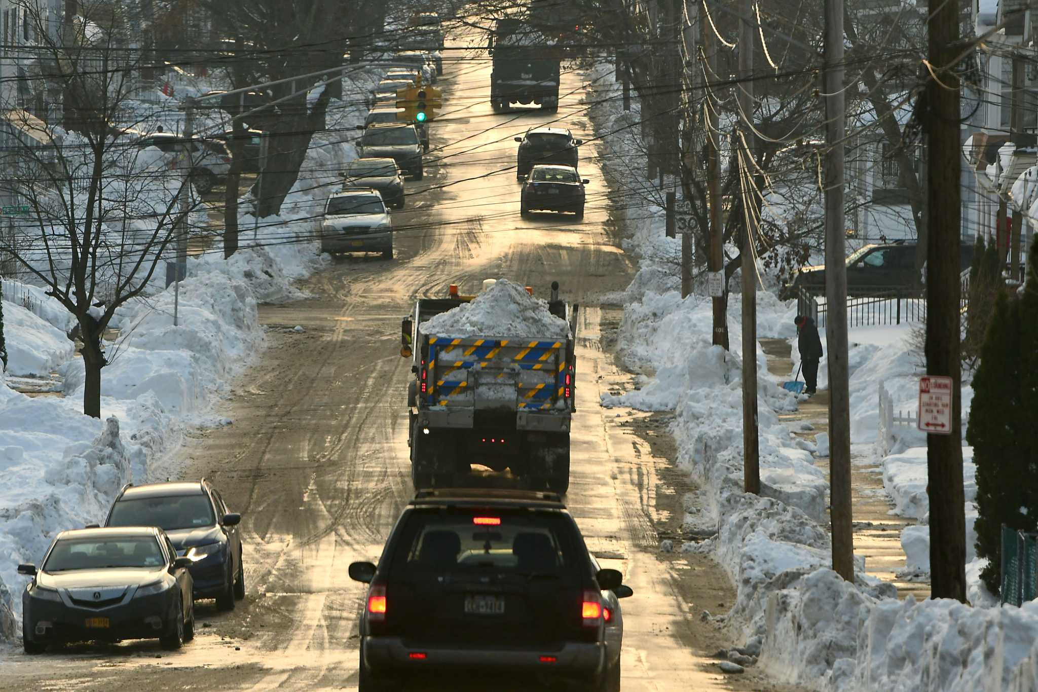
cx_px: 519
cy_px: 346
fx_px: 8649
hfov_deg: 6.9
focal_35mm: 300
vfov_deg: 4.6
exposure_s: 1/500
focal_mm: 200
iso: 640
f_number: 7.1
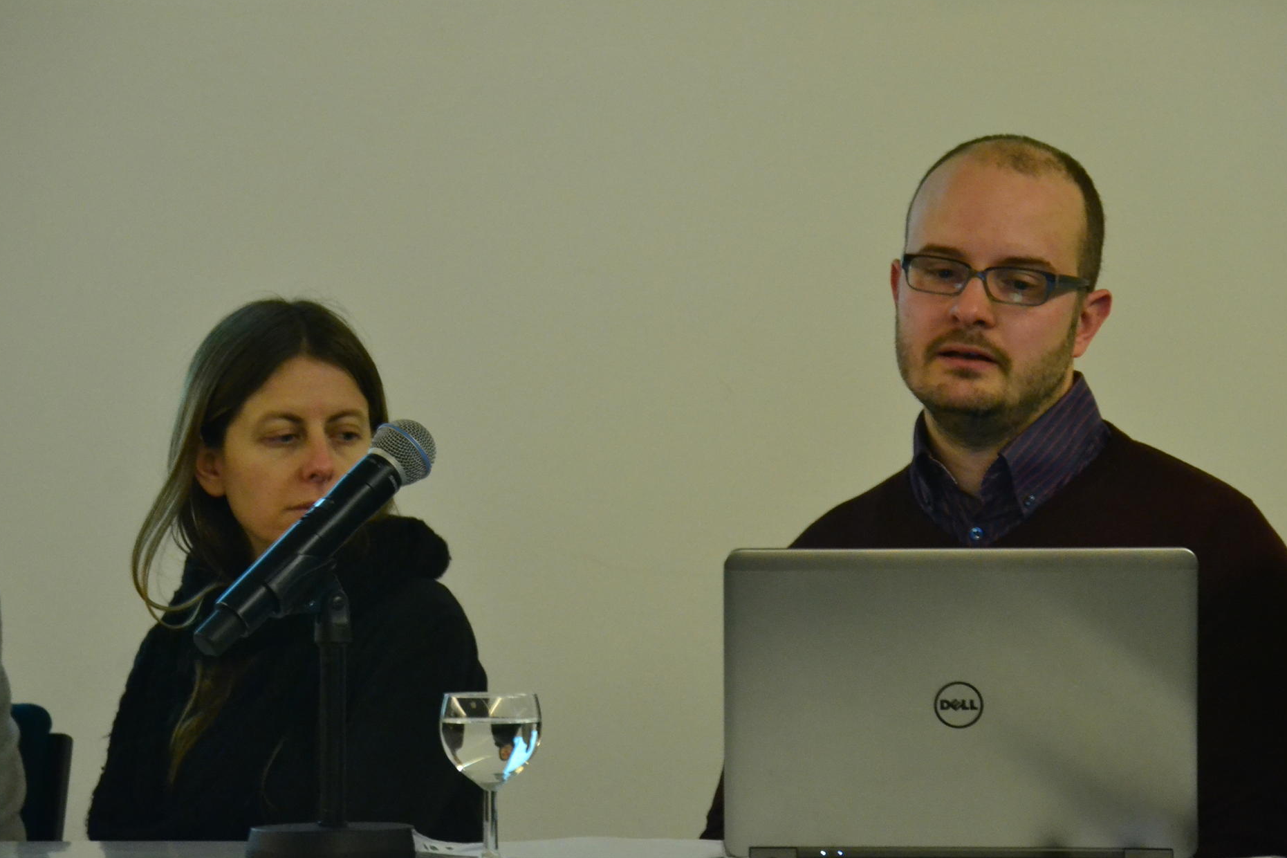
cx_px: 659
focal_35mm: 202
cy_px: 451
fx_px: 7203
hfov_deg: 10.2
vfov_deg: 6.8
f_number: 6.3
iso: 3200
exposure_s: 1/20
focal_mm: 125
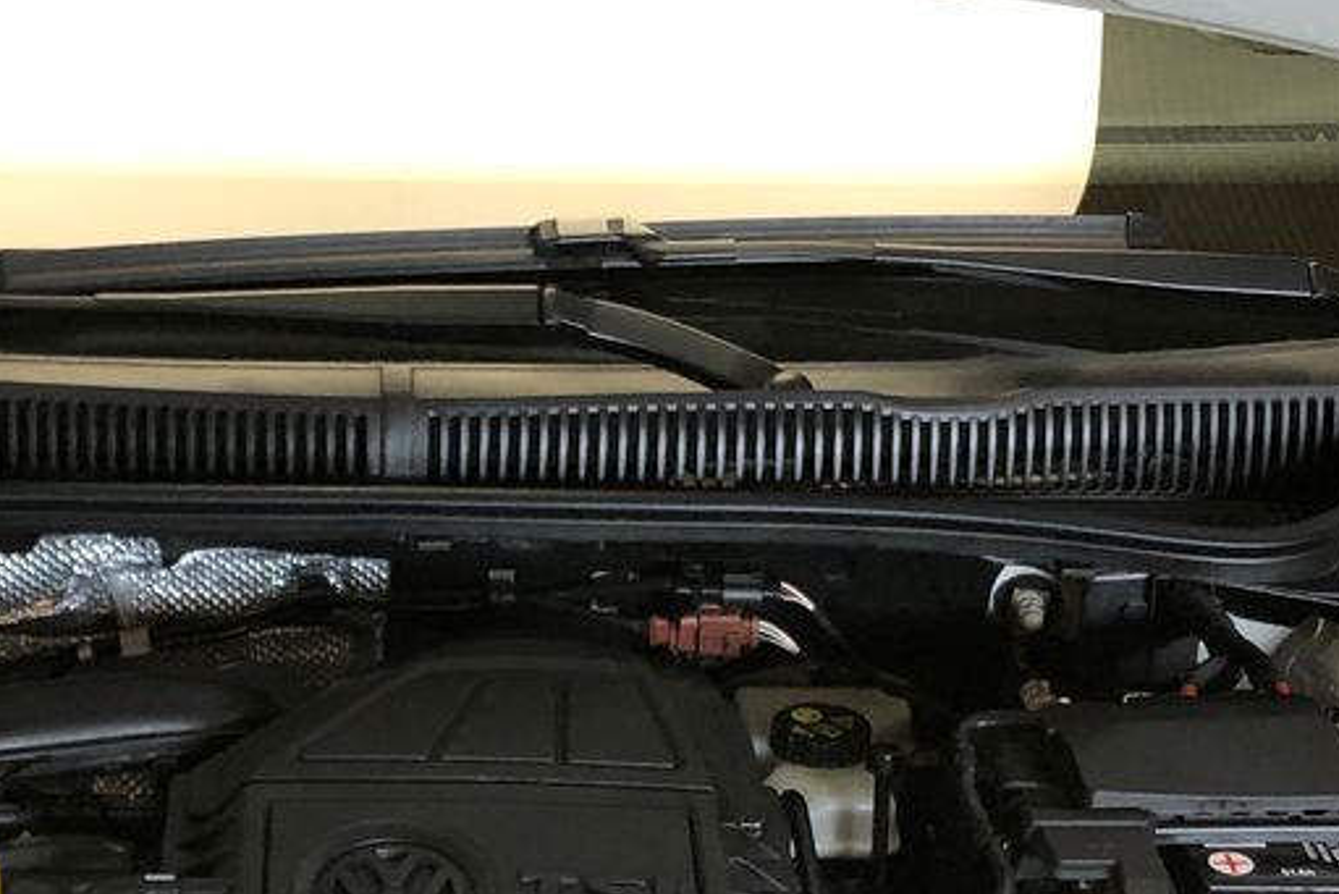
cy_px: 676
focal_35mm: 82
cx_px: 390
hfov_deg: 24.6
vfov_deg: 16.6
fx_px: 3051
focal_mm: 4
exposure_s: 1/17
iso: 40
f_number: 1.8
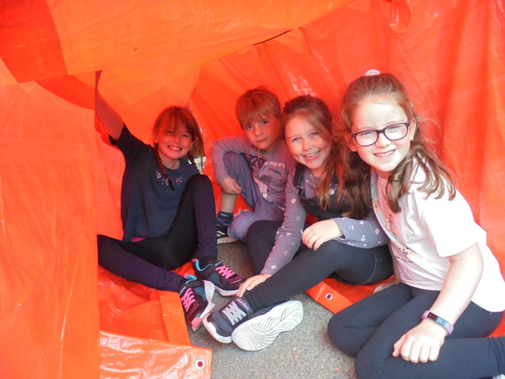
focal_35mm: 26
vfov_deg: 53.1
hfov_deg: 67.3
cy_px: 190
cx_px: 252
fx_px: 379
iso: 100
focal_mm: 4.6
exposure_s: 1/125
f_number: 3.5
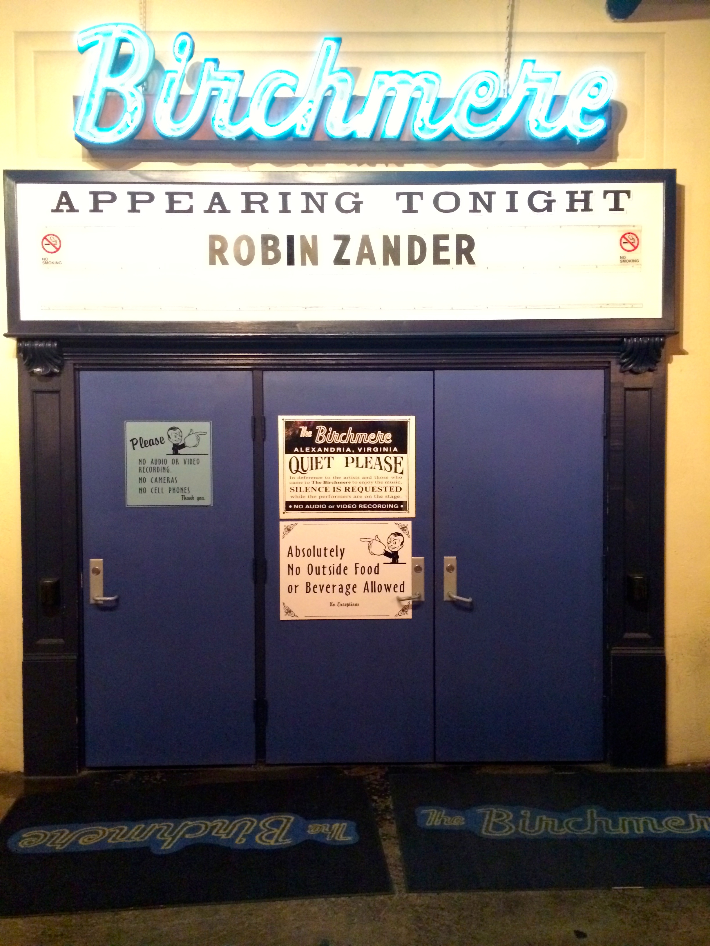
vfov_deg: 60.0
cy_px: 473
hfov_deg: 46.8
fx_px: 820
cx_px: 355
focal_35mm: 30
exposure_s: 1/15
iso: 640
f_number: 2.2
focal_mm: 4.12
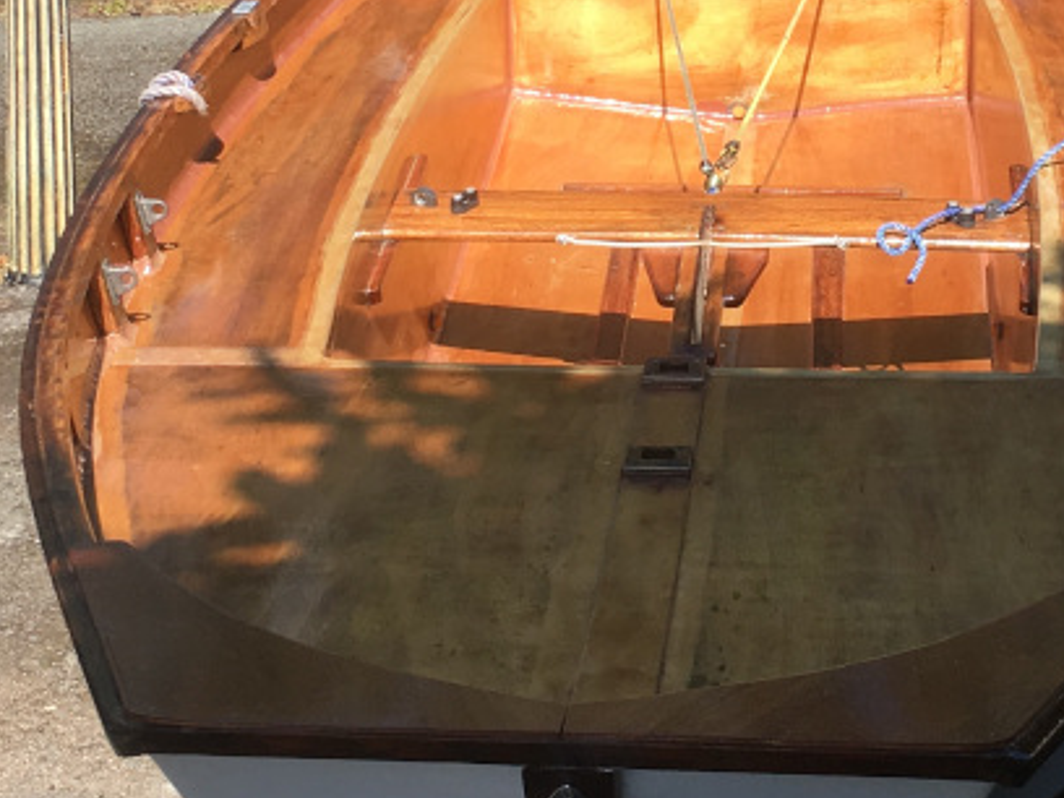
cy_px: 76
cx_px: 761
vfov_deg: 16.0
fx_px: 2797
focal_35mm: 91
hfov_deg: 21.4
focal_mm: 4.15
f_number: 2.2
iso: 25
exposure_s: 1/739
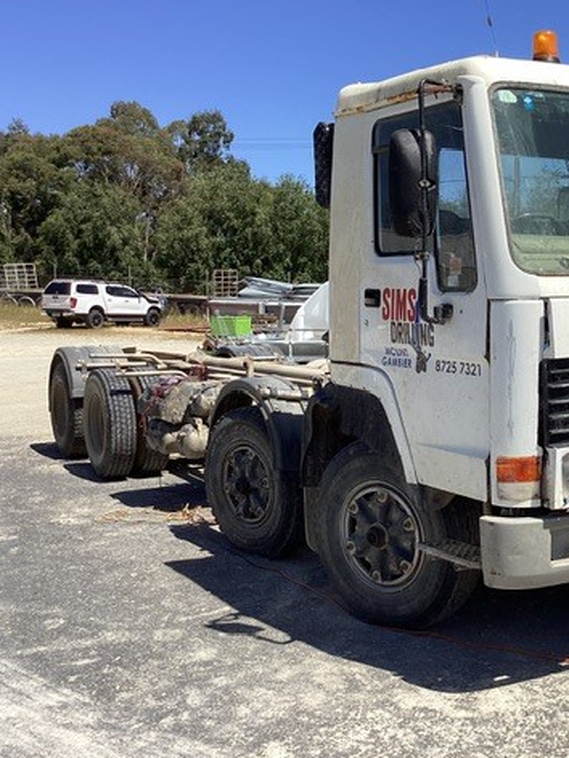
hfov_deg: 33.2
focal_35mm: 42
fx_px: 920
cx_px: 473
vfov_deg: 44.8
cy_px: 381
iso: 25
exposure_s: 1/1698
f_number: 2.4
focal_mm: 3.3
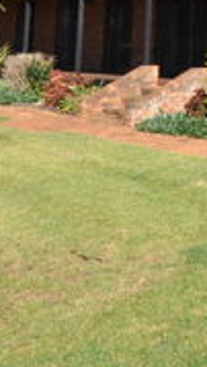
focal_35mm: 79
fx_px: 769
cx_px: 467
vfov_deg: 24.1
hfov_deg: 12.6
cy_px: -85
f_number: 11
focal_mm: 10
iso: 200
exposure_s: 1/200
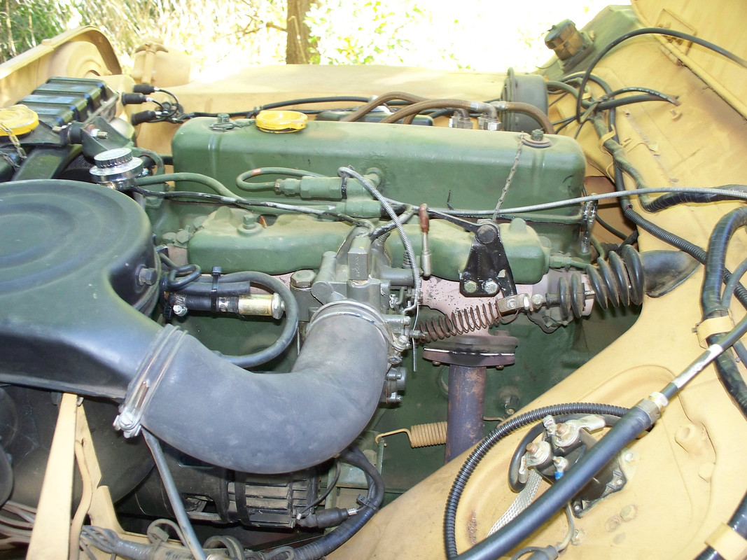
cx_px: 374
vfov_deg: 39.6
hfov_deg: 51.4
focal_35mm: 36
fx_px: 777
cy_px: 280
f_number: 2.8
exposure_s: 1/30
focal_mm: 7.54
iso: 200
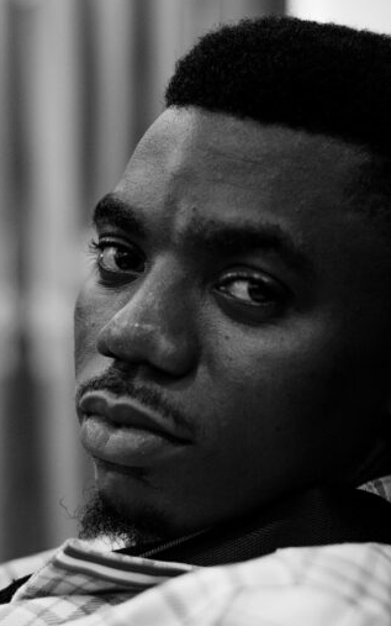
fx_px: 1756
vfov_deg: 20.2
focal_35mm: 103
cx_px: 191
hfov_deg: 12.7
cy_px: 300
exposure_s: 1/60
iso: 2000
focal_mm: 50
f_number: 2.2
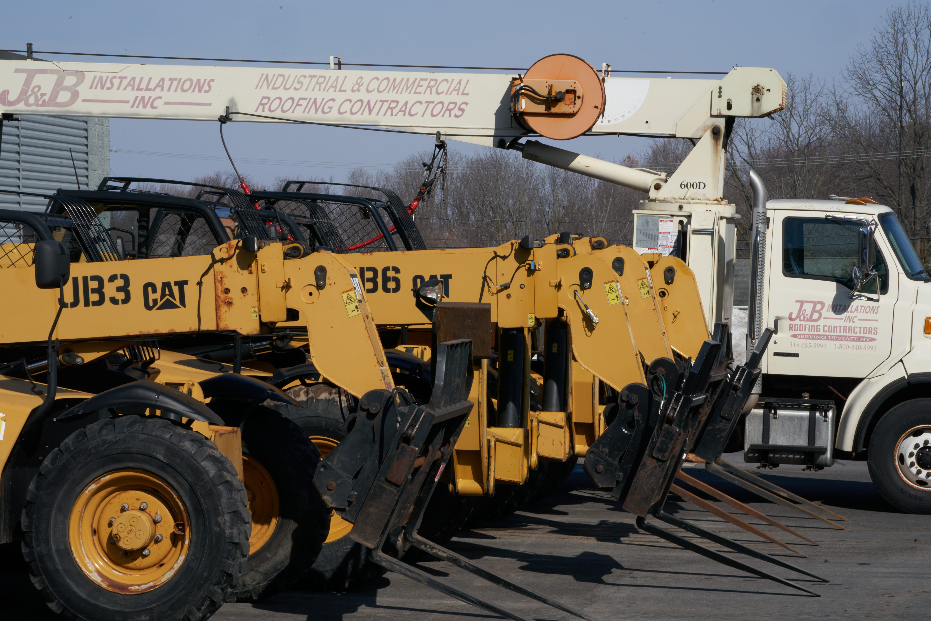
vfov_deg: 11.3
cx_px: 466
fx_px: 3129
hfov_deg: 16.9
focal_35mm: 121
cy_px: 310
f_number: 32
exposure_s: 1/60
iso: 200
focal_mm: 121
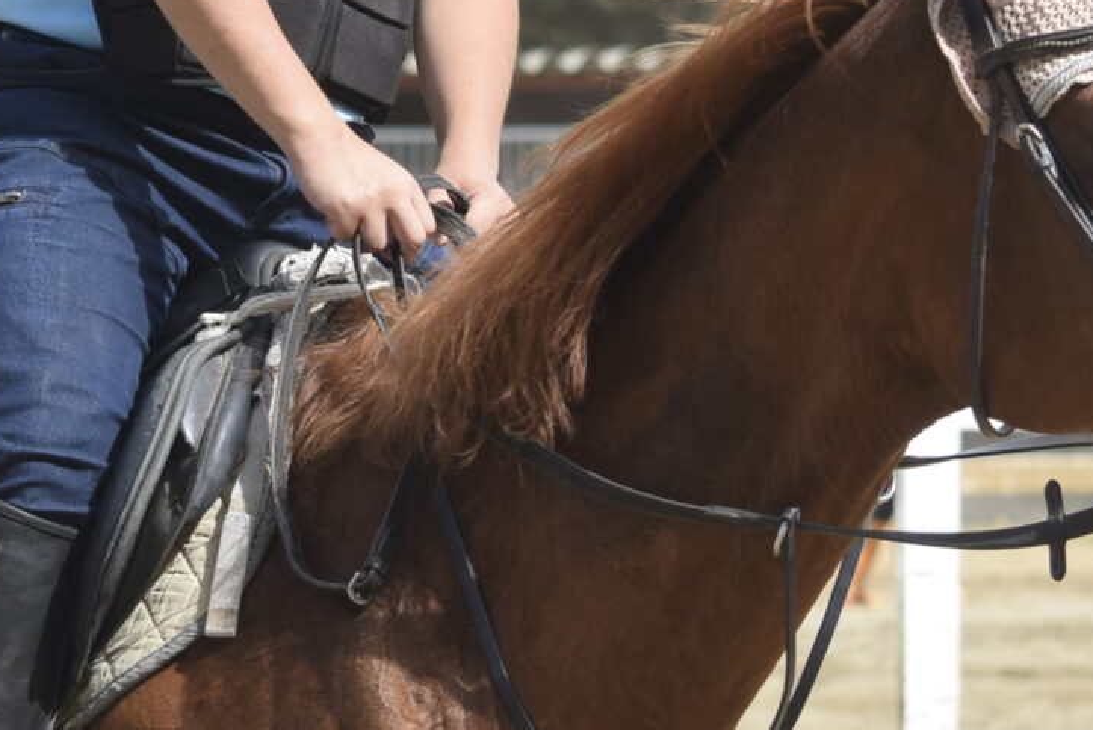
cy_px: 96
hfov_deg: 6.1
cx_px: 414
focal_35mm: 340
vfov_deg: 4.0
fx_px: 10329
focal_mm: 80
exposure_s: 1/1600
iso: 400
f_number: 5.6
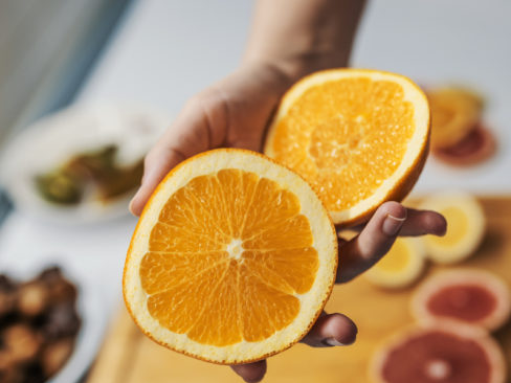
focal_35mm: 53
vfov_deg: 27.4
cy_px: 243
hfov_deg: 35.4
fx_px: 782
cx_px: 377
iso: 160
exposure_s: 1/100
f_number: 2.8
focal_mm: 35
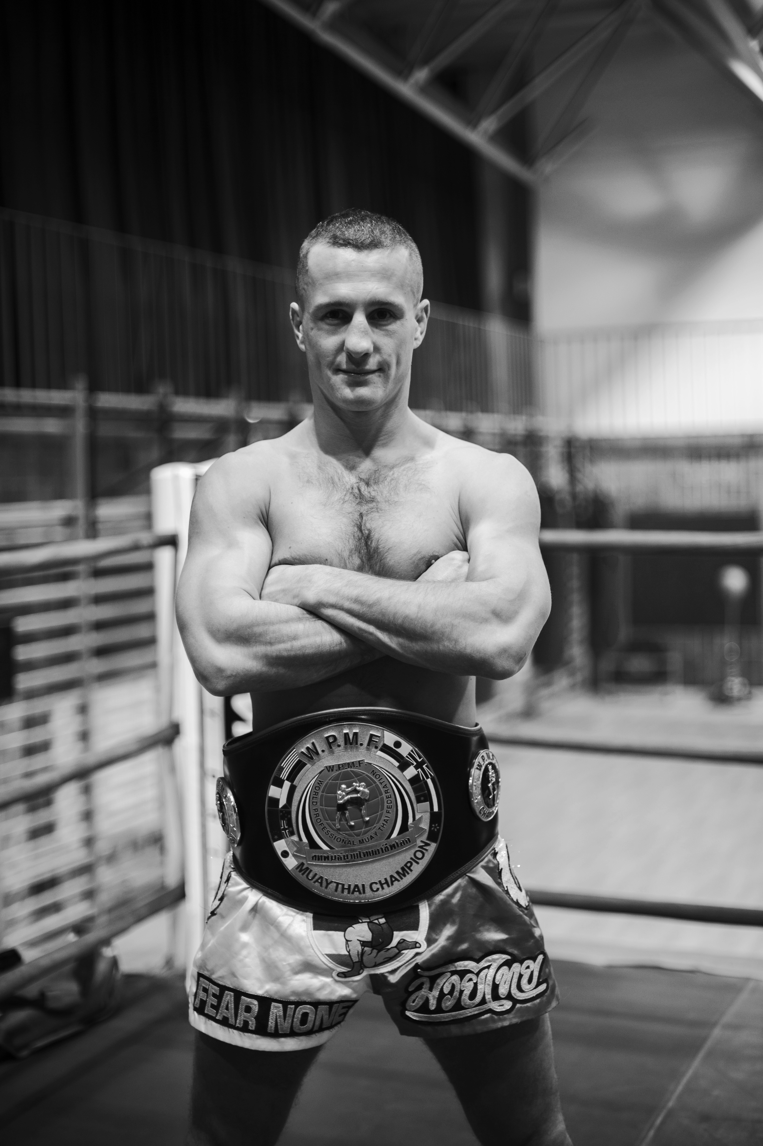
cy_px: 573
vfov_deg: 39.6
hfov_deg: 27.0
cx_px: 382
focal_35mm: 50
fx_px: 1592
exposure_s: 1/60
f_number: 1.8
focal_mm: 50
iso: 400
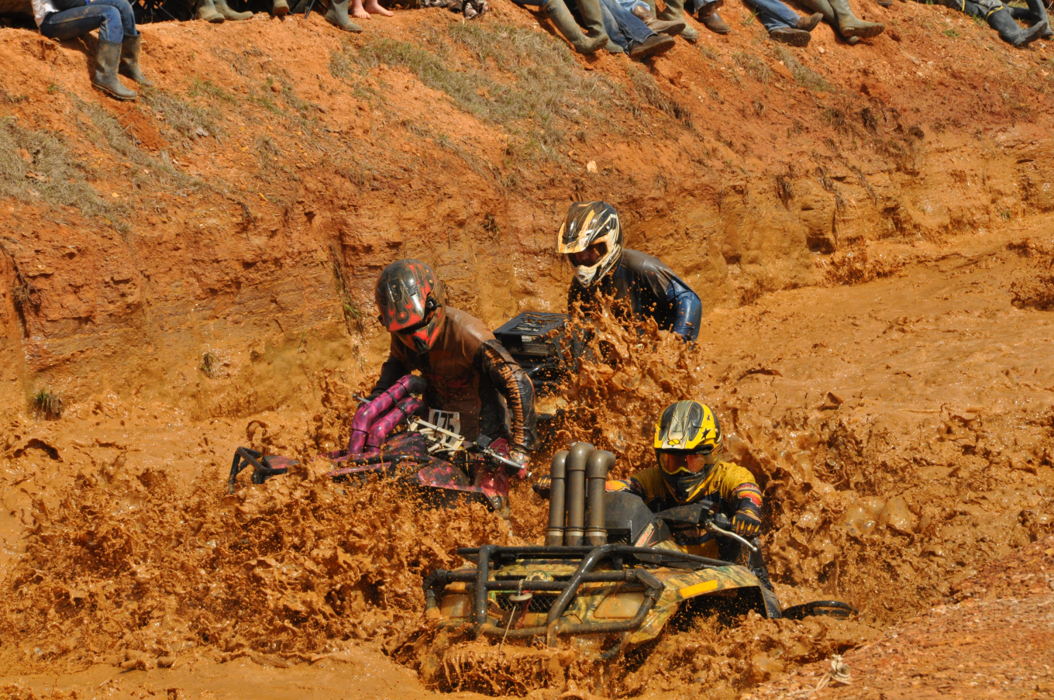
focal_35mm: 142
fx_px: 4167
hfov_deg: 14.4
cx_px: 527
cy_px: 350
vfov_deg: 9.6
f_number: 16
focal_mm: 95
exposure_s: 1/1000
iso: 1000
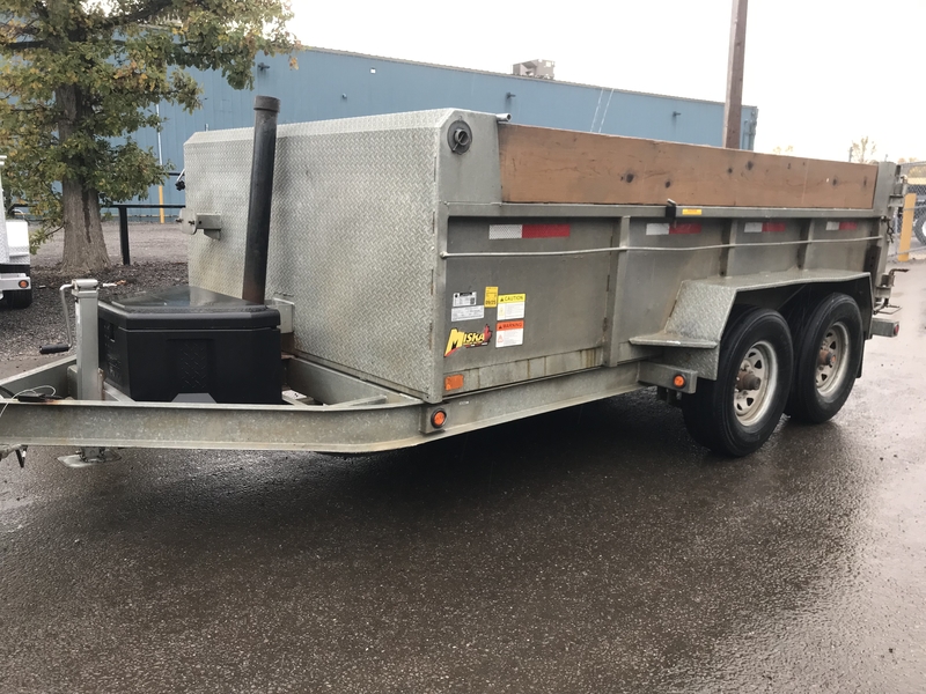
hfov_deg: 63.4
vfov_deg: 49.7
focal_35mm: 28
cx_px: 463
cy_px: 347
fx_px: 749
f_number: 1.8
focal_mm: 3.99
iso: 40
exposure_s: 1/120
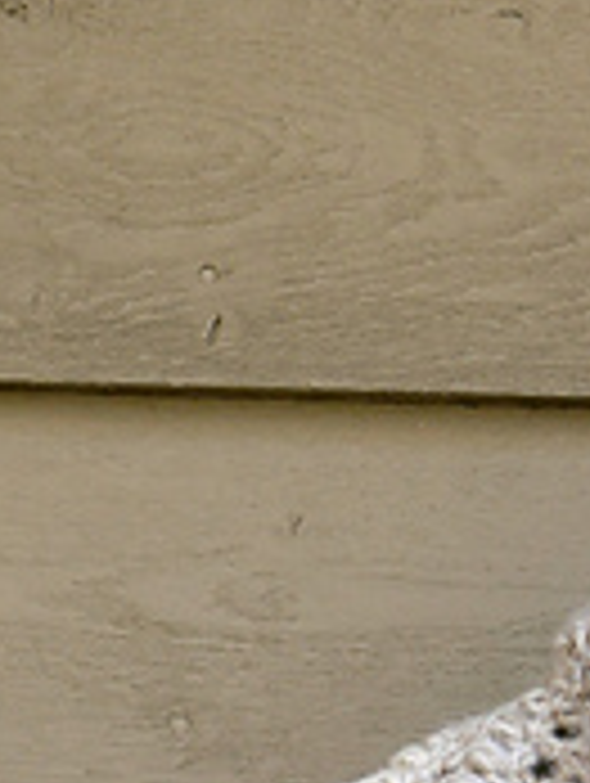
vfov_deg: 12.4
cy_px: 1364
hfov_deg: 9.9
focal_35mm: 147
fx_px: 3332
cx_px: 775
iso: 200
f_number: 4.5
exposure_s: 1/125
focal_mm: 20
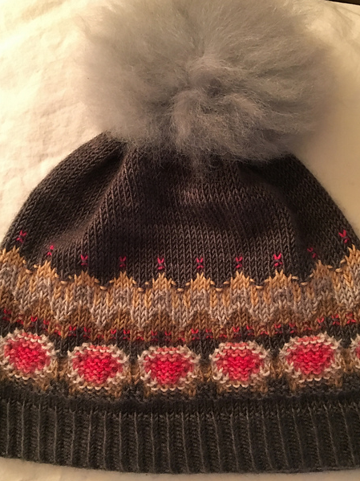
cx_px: 175
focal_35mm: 31
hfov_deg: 45.4
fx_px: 430
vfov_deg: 58.3
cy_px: 233
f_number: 2.2
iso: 200
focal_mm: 4.15
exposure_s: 1/15
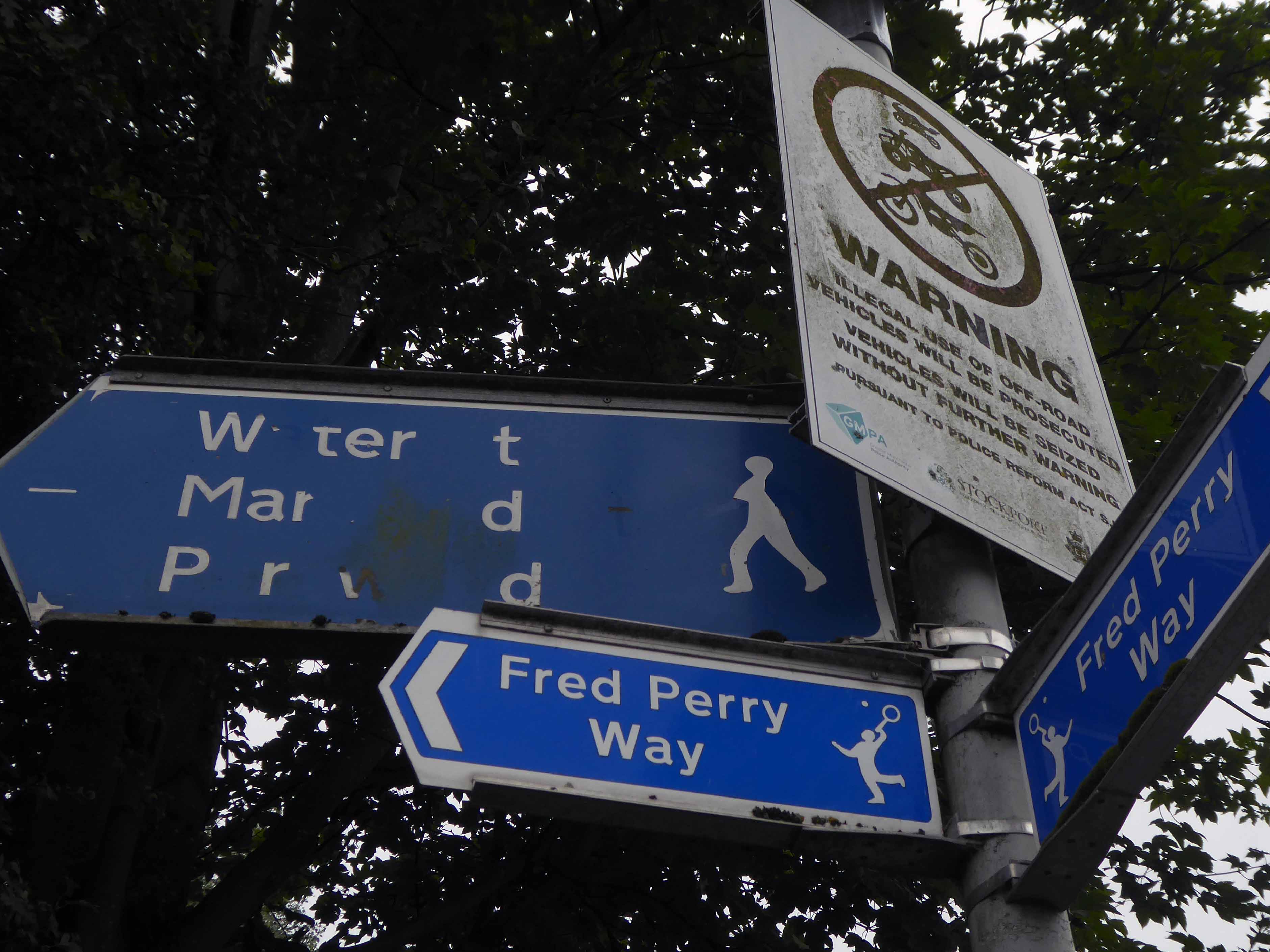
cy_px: 486
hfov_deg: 38.9
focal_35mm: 49
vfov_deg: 29.7
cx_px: 665
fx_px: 1798
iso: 80
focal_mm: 7.8
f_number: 3.9
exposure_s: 1/200
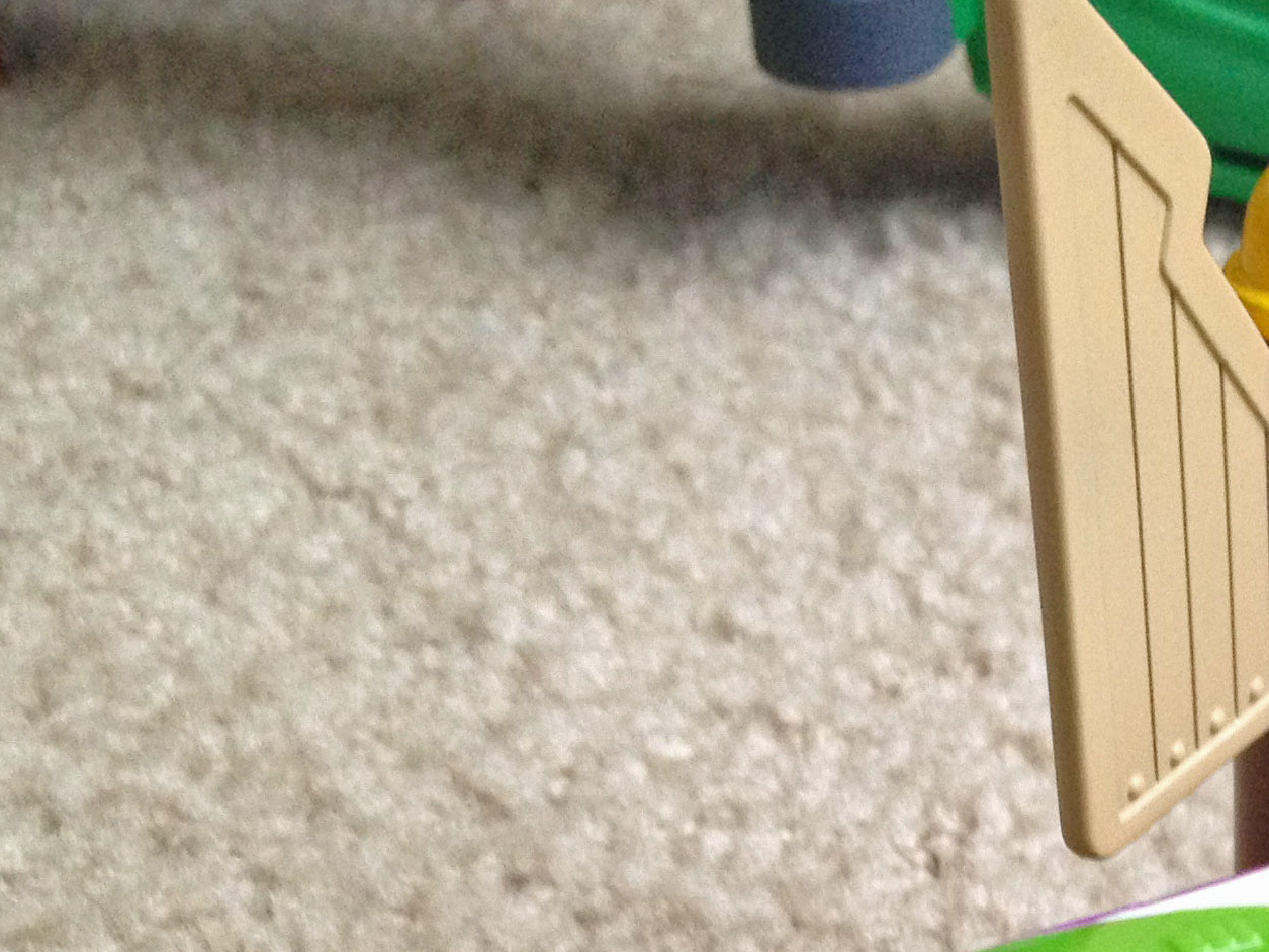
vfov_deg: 15.6
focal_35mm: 91
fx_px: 3337
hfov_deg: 20.2
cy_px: 1166
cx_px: 1499
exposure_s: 1/20
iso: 200
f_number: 2.4
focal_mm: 4.28
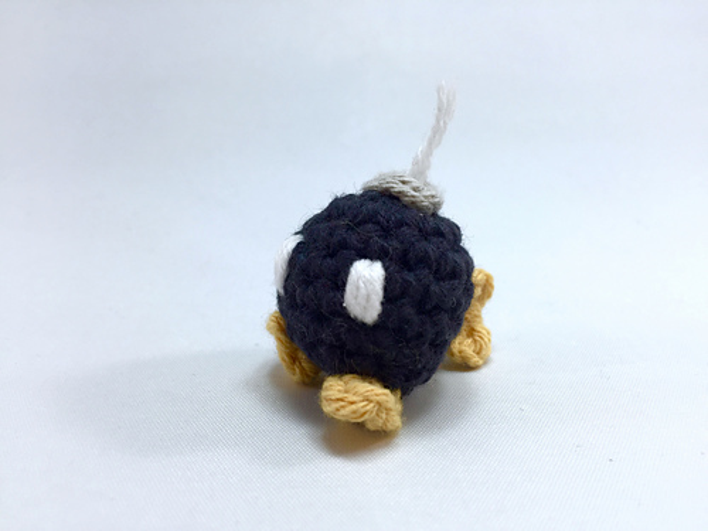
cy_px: 266
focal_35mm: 29
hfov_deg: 61.7
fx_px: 593
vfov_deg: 48.2
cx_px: 354
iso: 32
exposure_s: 1/120
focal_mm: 4.15
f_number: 2.2
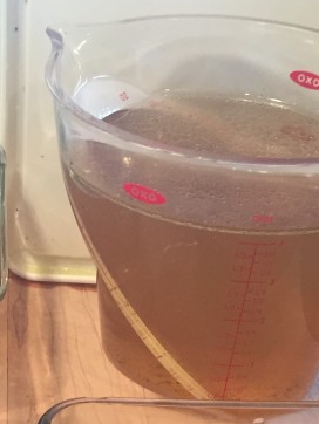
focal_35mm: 82
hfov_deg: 17.6
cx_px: 0
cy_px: 546
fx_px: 1006
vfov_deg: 21.6
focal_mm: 4.15
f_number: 2.2
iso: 100
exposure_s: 1/30
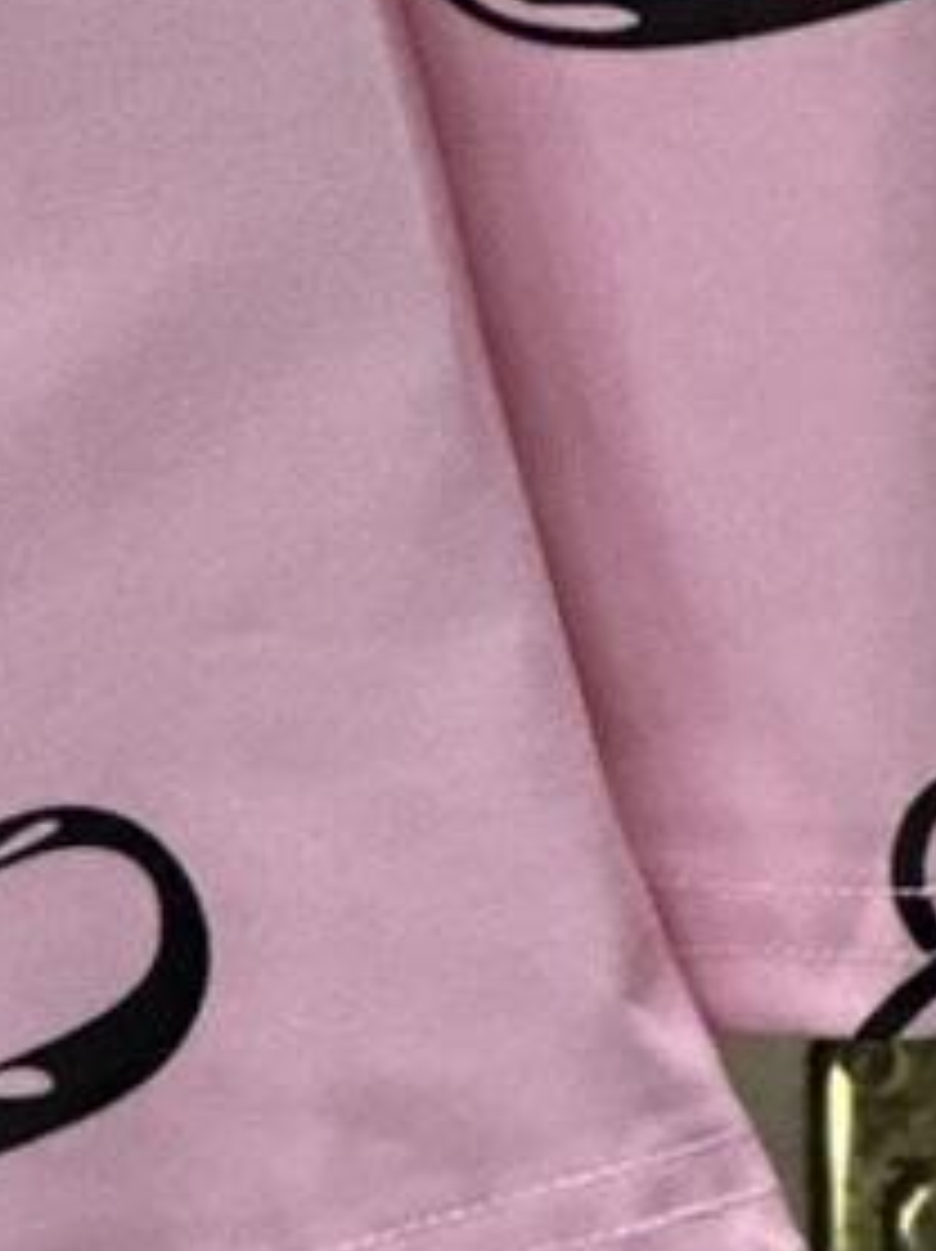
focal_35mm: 568
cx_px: -1179
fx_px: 20509
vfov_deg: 3.5
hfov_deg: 2.6
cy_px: -1364
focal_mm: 9
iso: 160
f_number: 2.8
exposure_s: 1/100
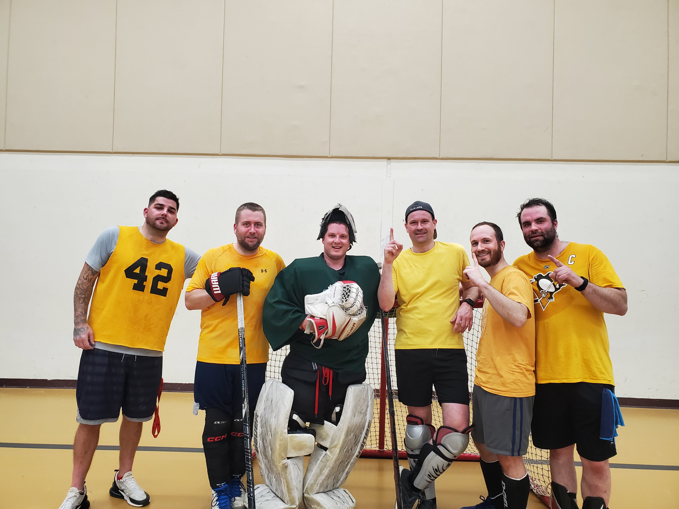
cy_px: 254
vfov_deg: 53.1
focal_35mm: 26
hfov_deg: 67.3
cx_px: 340
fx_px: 510
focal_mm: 4.3
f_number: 2.4
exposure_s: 1/40
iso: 200
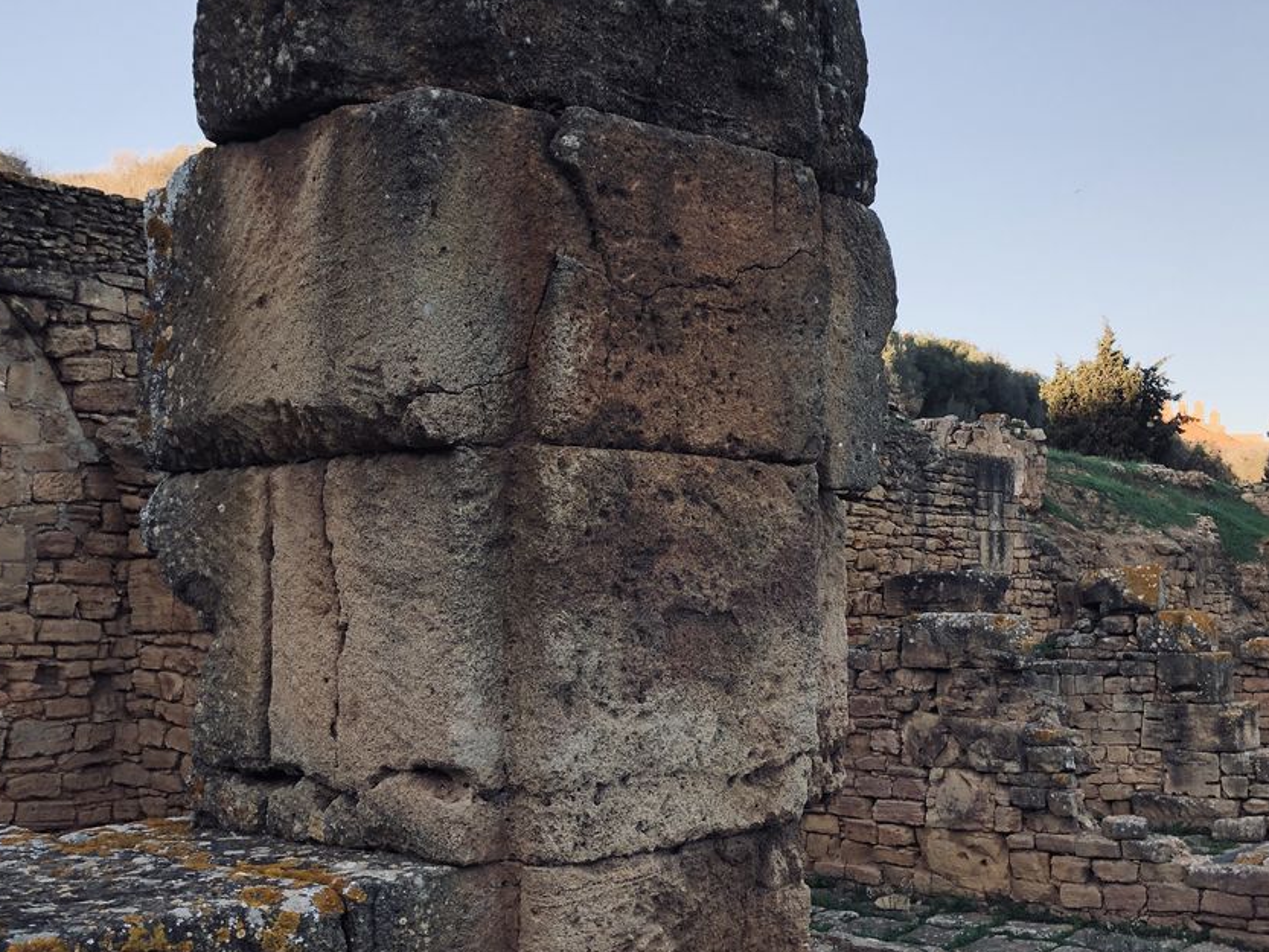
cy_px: 498
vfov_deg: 33.6
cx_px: 830
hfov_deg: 43.3
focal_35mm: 43
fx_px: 1577
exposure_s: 1/453
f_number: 1.8
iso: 20
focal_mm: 3.99
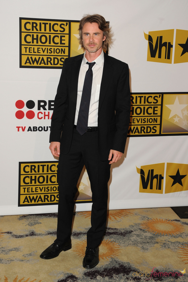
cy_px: 141
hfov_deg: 29.9
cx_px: 94
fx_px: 353
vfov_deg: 43.6
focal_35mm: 45
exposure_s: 1/250
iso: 500
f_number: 7.1
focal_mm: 45
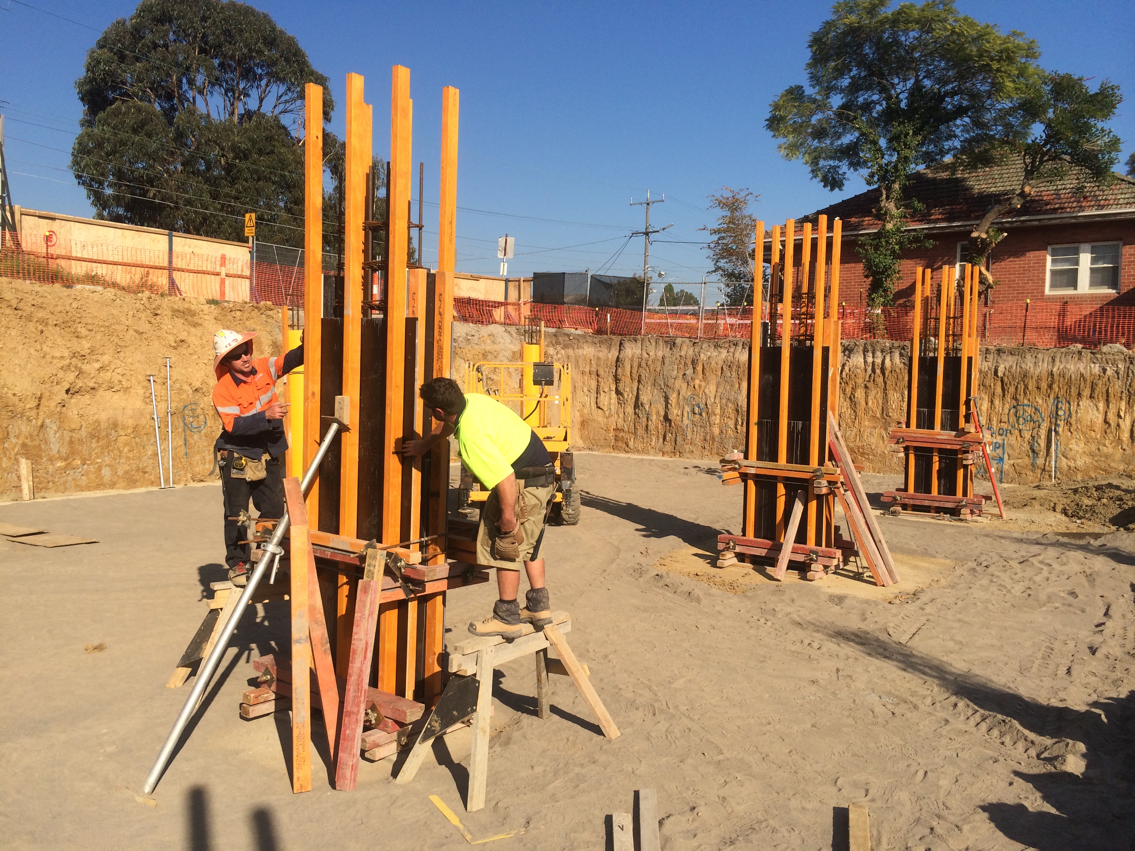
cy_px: 426
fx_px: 984
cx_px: 568
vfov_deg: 46.8
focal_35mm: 30
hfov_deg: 60.0
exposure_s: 1/2160
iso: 40
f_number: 2.2
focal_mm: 4.12
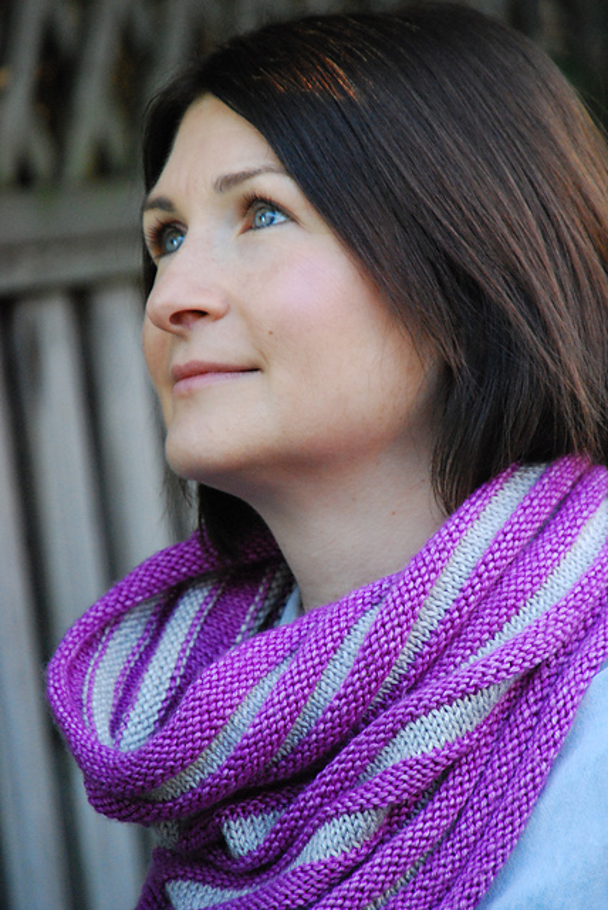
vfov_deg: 5.1
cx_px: 304
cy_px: 455
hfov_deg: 3.4
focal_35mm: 405
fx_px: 10237
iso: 1600
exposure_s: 1/200
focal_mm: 270
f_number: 6.3
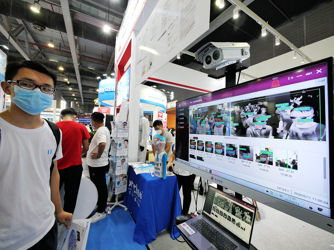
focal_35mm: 14
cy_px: 125
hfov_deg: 102.1
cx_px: 167
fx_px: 135
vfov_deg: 85.7
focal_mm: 7
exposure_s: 1/125
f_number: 4
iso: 1600
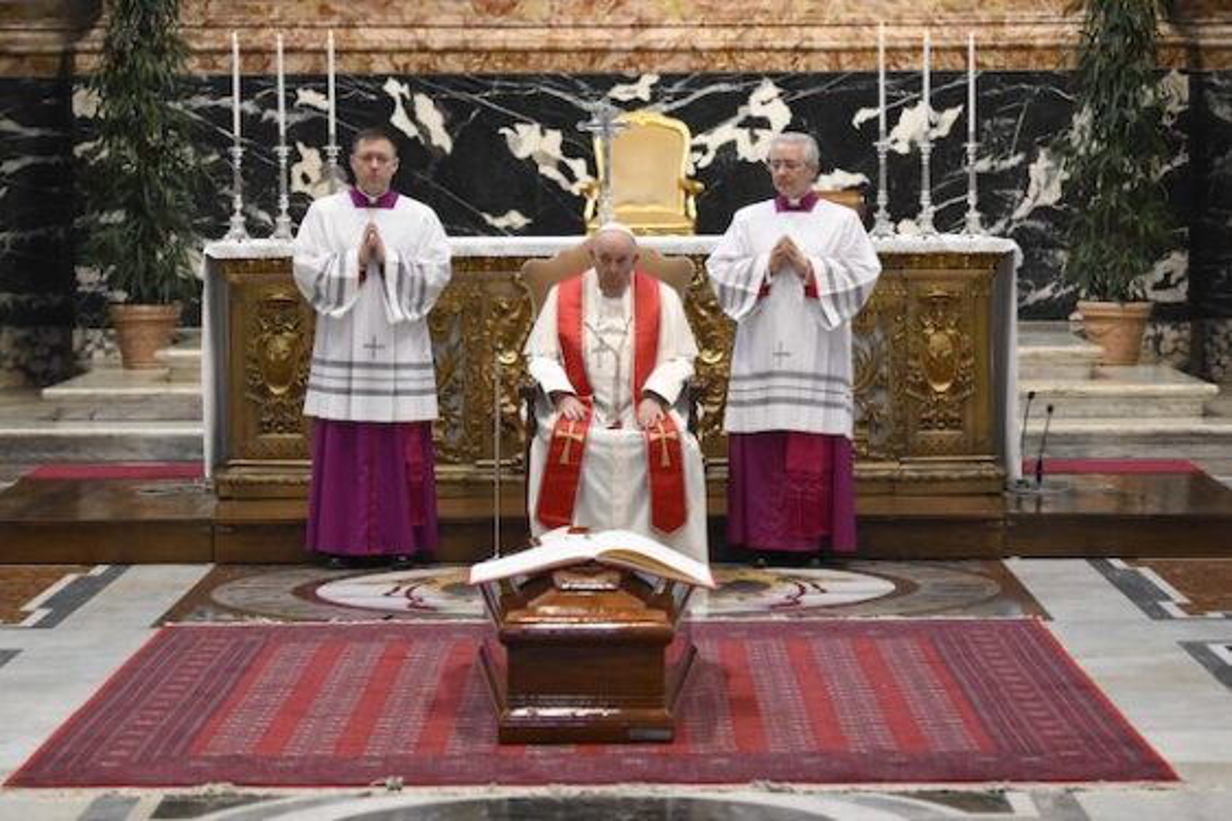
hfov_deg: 15.8
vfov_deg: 10.5
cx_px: 616
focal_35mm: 130
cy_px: 410
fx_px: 4447
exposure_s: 1/250
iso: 5000
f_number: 5.6
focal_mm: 130
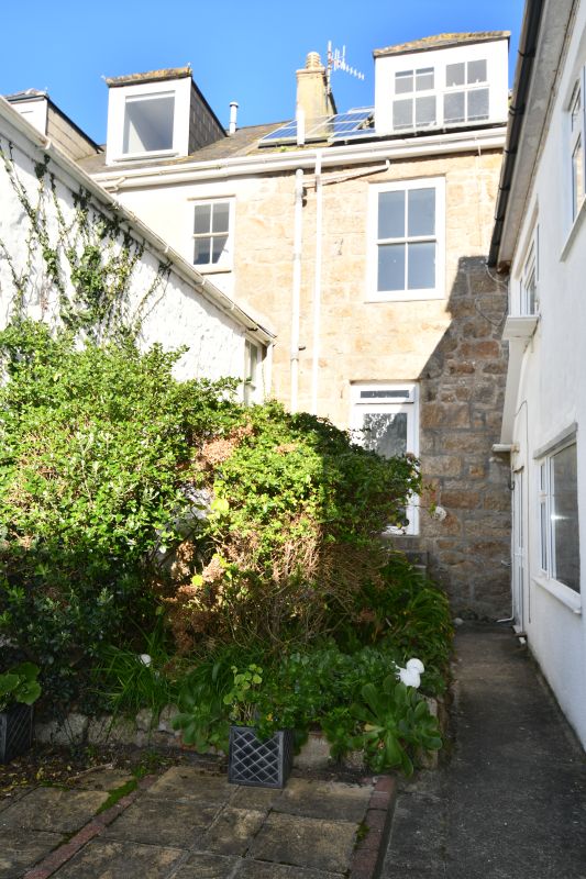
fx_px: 659
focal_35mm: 27
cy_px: 440
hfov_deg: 47.9
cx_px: 293
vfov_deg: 67.4
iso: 100
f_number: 5
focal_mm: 18
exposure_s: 1/250
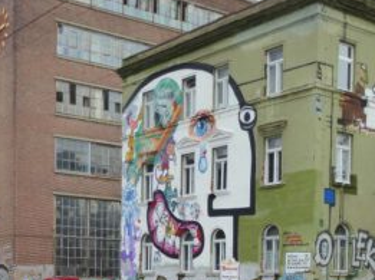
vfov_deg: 31.4
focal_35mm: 46
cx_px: 157
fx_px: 498
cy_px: 146
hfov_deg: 41.2
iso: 200
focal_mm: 5.4
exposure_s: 1/500
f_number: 3.5
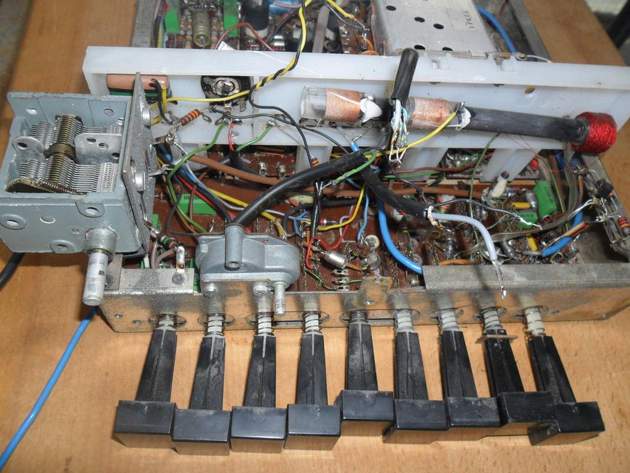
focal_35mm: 27
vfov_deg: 51.3
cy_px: 236
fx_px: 491
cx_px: 315
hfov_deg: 65.3
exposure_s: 1/45
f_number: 8.9
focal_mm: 4.9
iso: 100
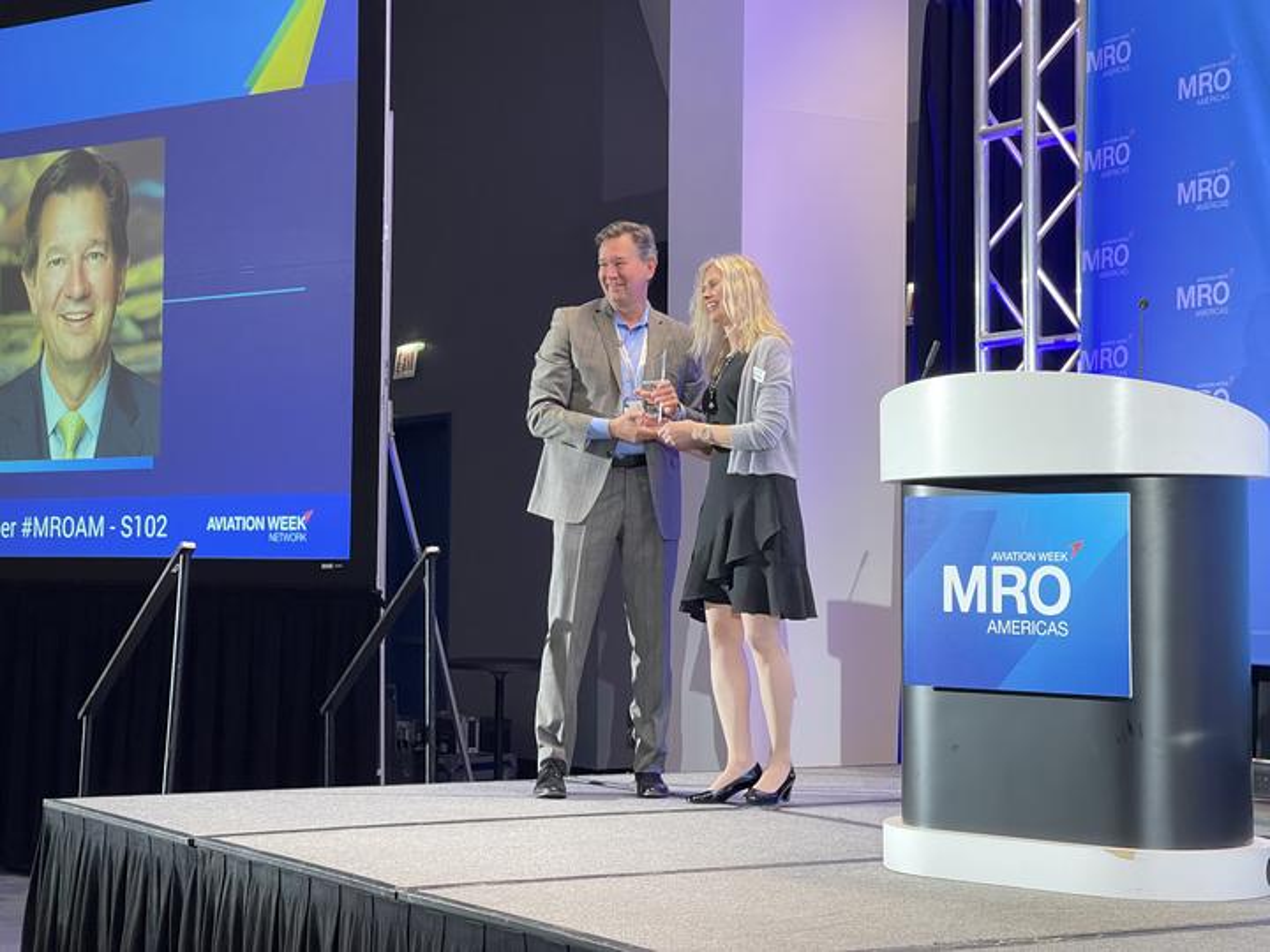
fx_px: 2348
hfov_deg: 30.3
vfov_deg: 22.9
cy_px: 476
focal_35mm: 64
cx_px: 635
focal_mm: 7.5
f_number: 2.2
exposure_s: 1/58
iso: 400
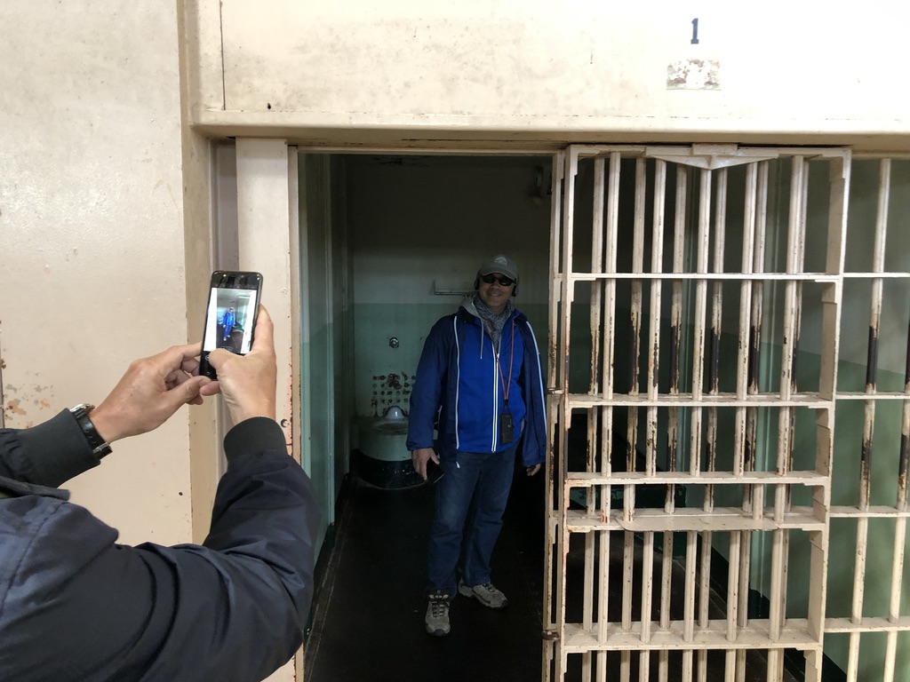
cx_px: 455
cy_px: 341
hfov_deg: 63.4
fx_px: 736
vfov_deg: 49.7
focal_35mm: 28
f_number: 1.8
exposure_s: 1/15
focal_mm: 4
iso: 64
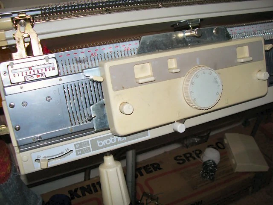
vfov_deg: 41.8
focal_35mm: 34
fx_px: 268
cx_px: 136
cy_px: 102
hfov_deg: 54.0
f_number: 2.7
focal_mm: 5.6
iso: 80
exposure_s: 1/60
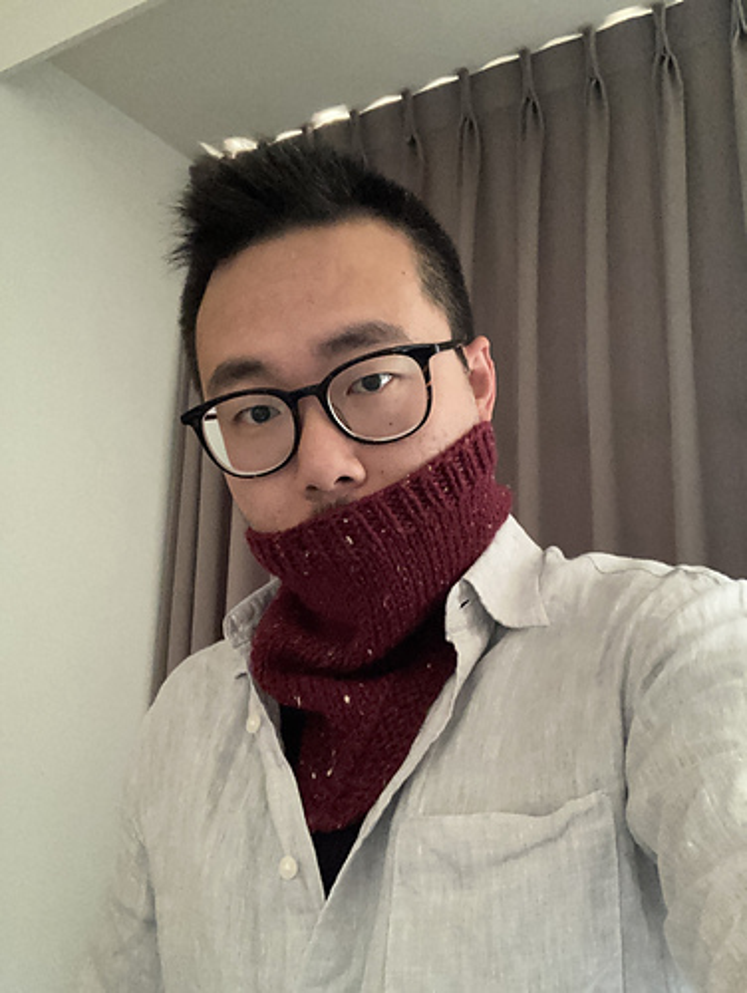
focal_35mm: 32
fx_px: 919
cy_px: 496
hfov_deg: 44.2
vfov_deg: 56.8
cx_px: 374
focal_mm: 2.87
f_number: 2.2
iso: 1000
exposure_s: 1/15
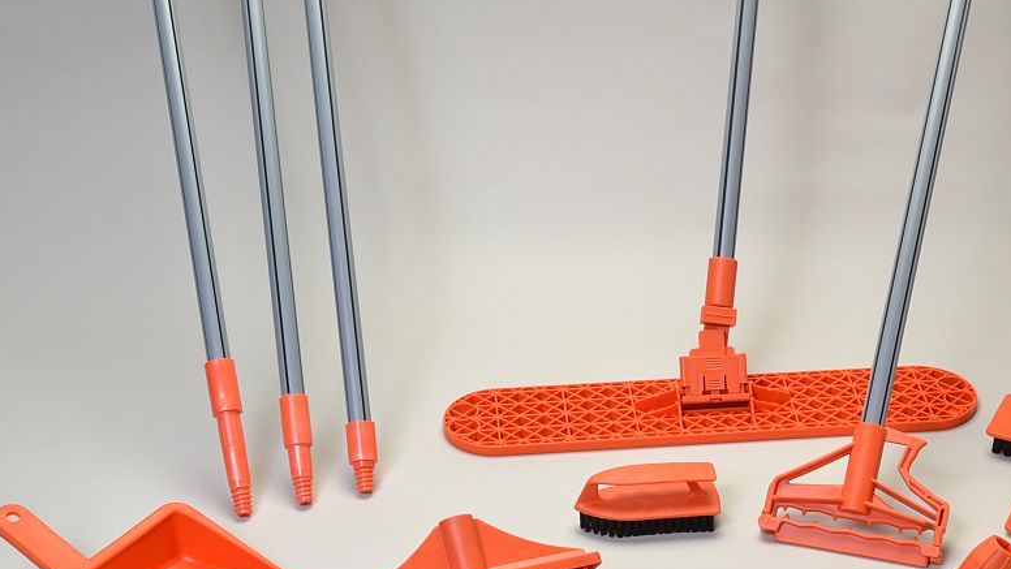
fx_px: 1823
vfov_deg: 17.6
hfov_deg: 30.9
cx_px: 633
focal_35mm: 68
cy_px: 453
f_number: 14
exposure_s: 1/160
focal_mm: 28
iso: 200
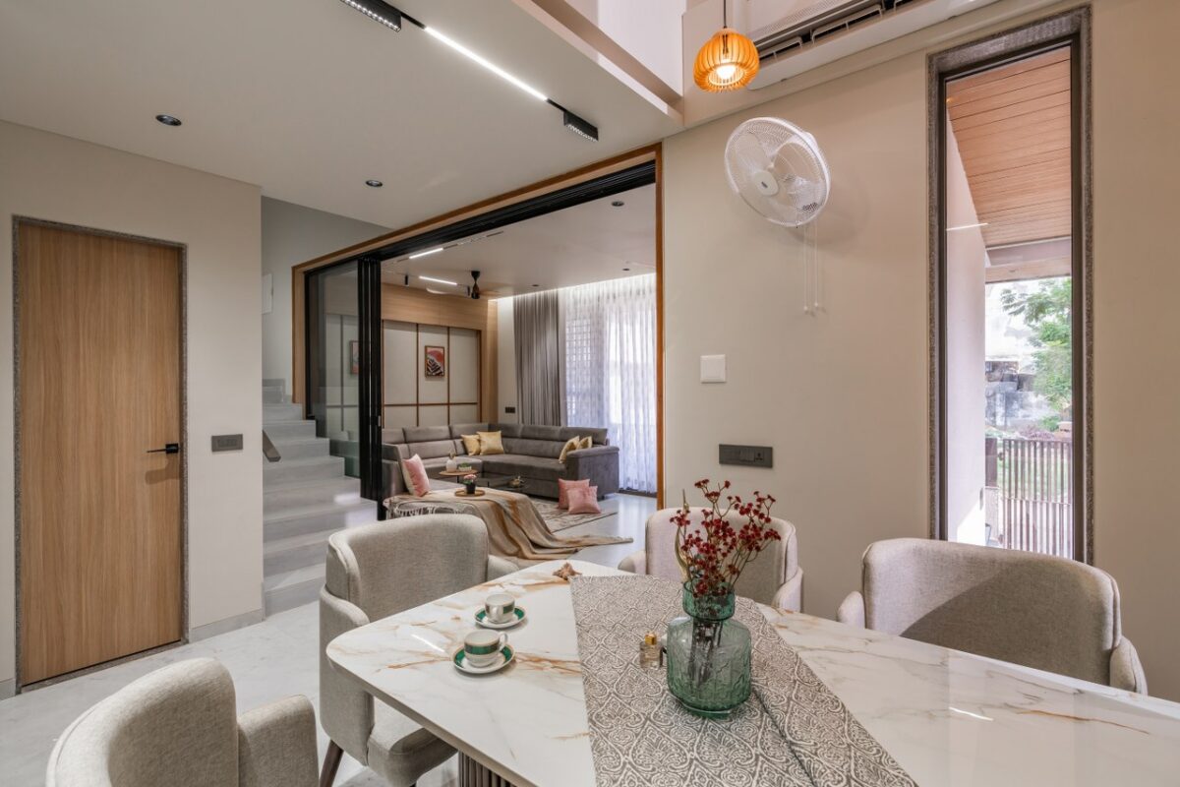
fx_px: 524
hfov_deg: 96.7
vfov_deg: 73.7
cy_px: 394
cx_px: 590
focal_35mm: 16
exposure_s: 1/13
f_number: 8
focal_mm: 16
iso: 160
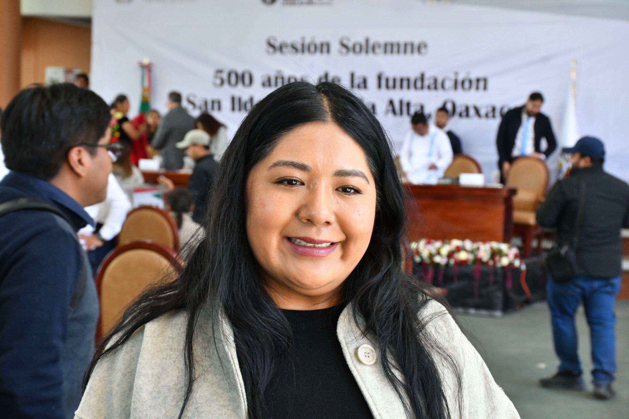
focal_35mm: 75
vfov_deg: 18.2
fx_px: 1310
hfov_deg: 27.0
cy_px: 210
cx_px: 314
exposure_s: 1/200
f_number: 8
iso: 2500
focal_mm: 50
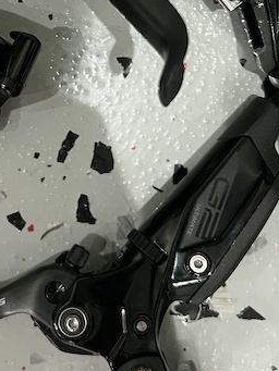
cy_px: 71
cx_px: 50
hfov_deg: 23.6
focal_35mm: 61
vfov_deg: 30.8
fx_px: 655
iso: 400
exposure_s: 1/60
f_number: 1.5
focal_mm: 5.7
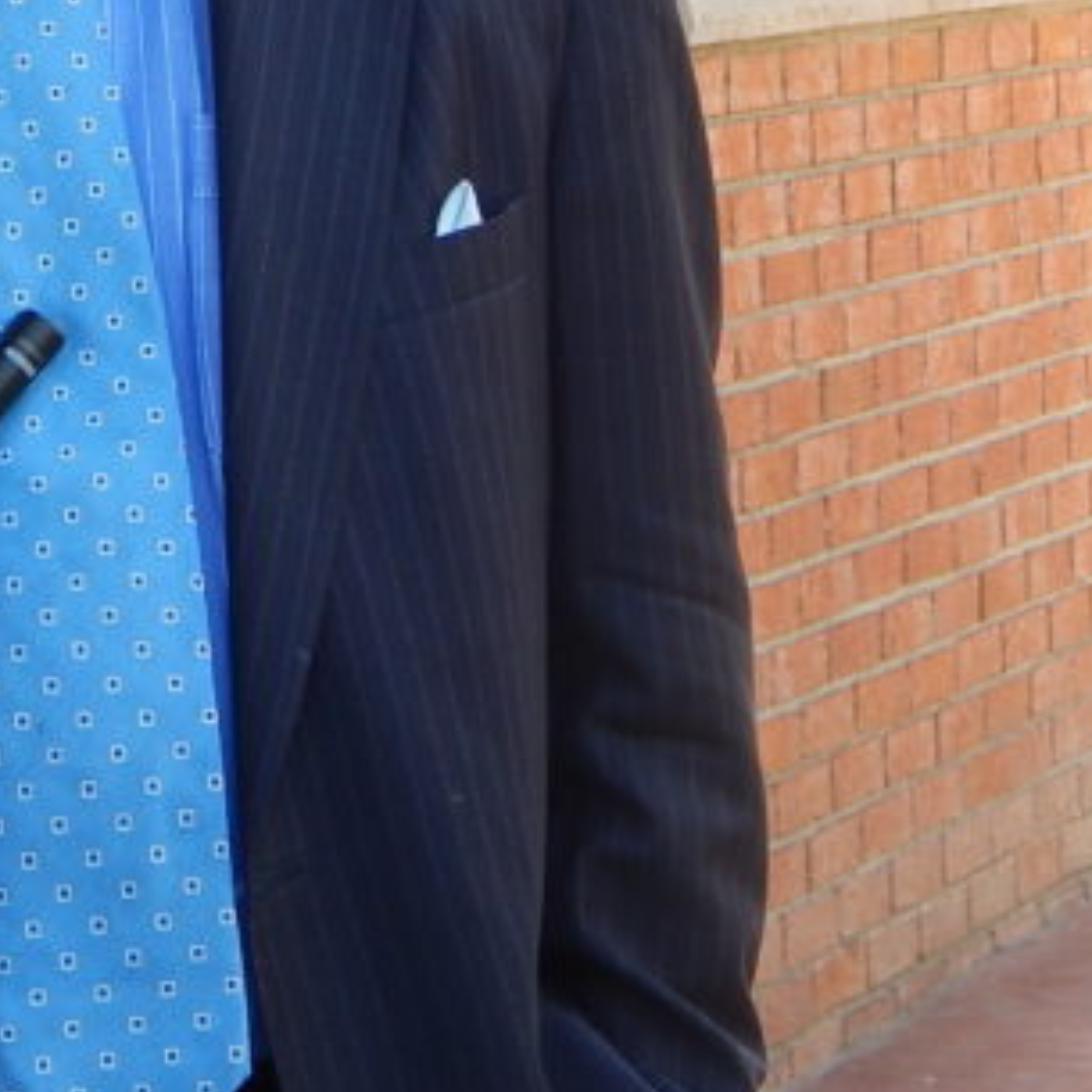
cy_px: 43
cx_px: -236
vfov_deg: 8.5
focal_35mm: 205
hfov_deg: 8.4
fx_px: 7317
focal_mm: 12.3
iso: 125
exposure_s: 1/100
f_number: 4.1
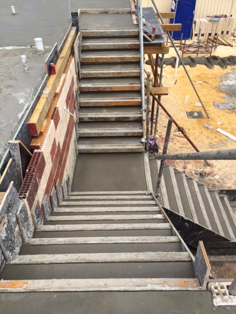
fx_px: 264
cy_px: 157
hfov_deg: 48.2
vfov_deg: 61.7
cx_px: 118
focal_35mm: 29
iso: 32
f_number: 2.2
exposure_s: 1/1866
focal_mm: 4.15
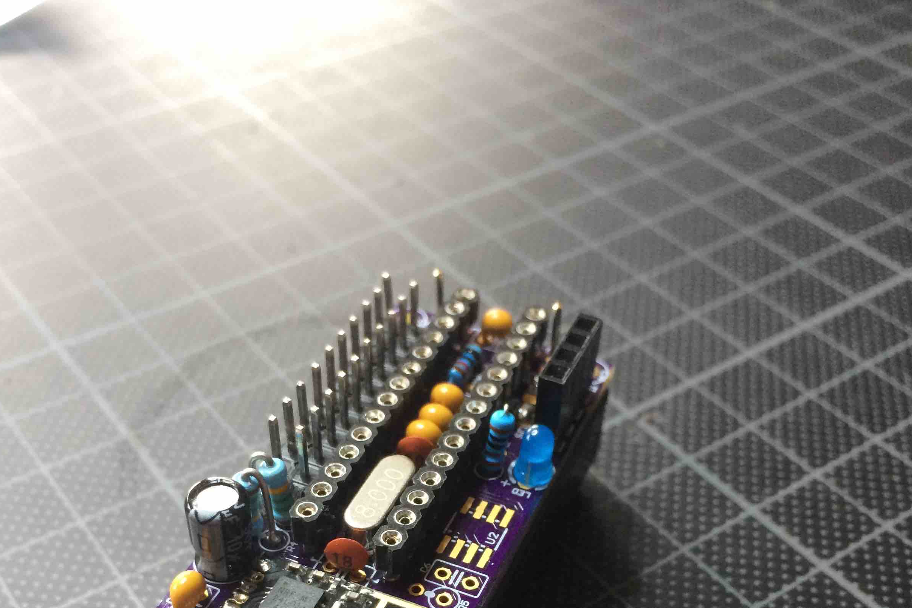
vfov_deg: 30.4
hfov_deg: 47.4
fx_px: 1039
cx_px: 454
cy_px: 601
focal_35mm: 41
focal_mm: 4.15
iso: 80
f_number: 2.2
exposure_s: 1/33
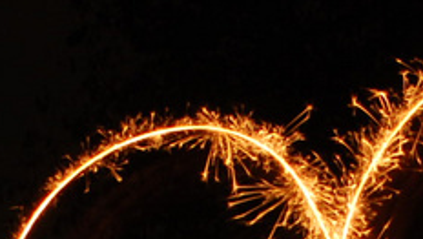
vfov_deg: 4.6
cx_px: 351
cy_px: 498
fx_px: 2941
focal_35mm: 262
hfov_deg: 8.2
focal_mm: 24
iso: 100
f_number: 4.5
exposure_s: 6
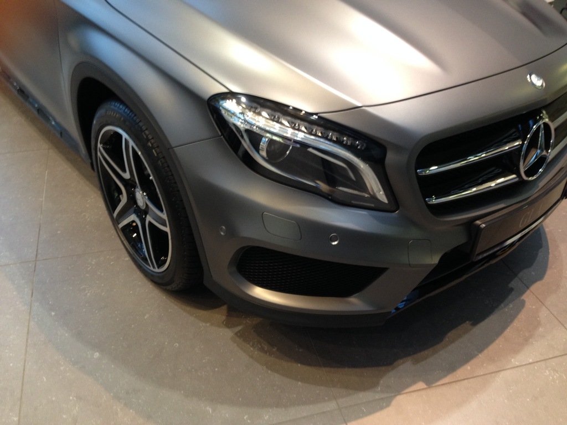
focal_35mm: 33
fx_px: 541
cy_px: 212
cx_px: 284
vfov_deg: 42.9
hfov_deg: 55.4
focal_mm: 4.12
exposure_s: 1/20
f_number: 2.4
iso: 125
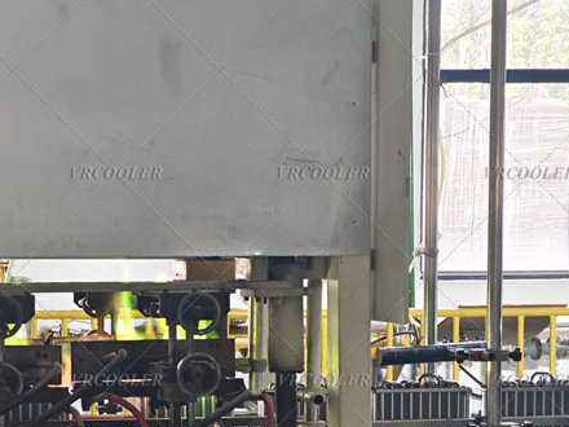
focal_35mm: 109
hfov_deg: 17.8
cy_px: 325
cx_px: 61
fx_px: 1792
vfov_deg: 13.5
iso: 250
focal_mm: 9
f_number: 2
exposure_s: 1/64.1
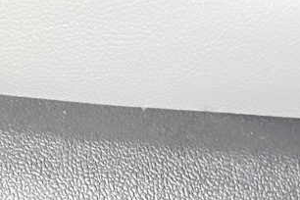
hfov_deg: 11.8
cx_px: -149
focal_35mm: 167
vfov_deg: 8.0
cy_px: 335
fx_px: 1392
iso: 640
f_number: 1.78
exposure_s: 1/30
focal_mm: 6.86
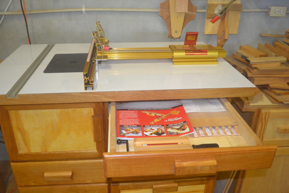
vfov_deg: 40.0
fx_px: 265
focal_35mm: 33
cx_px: 144
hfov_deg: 57.2
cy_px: 96
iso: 1400
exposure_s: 1/60
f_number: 3.8
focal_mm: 22
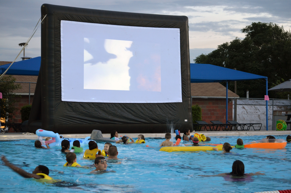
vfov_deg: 14.6
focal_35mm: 93
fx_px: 750
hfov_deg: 22.0
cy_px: 96
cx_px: 146
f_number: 4.5
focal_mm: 62
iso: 800
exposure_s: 1/30
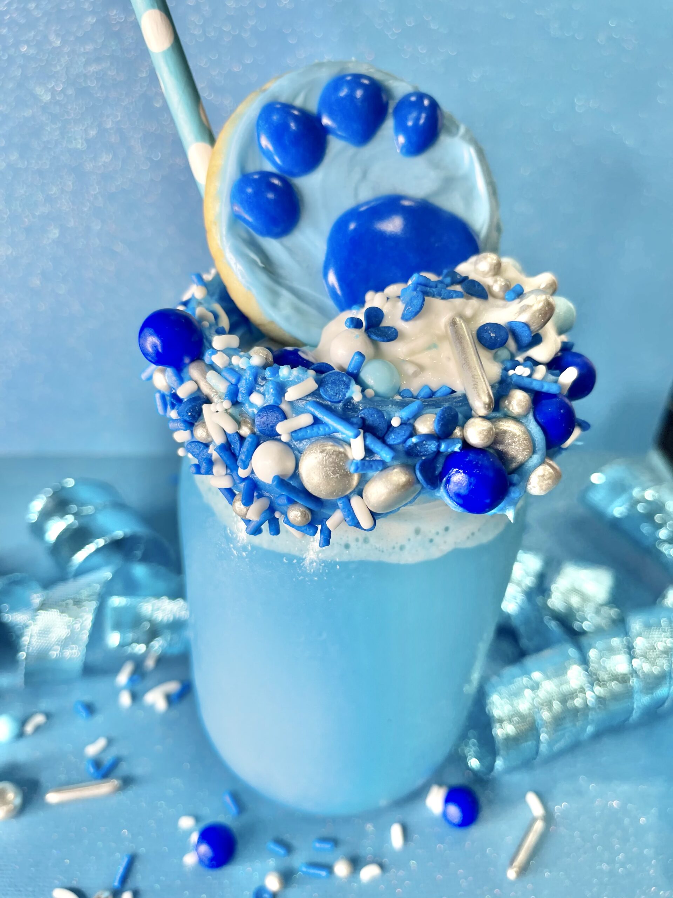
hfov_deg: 53.1
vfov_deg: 67.3
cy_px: 449
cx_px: 336
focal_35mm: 26
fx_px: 674
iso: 32
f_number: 1.6
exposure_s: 1/135
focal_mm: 5.1
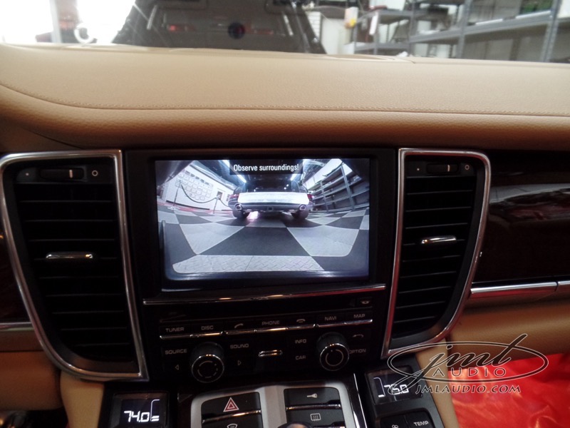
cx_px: 285
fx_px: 379
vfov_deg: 58.9
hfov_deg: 73.9
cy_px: 214
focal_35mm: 23
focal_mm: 4.1
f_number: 2.8
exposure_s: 1/30
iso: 400
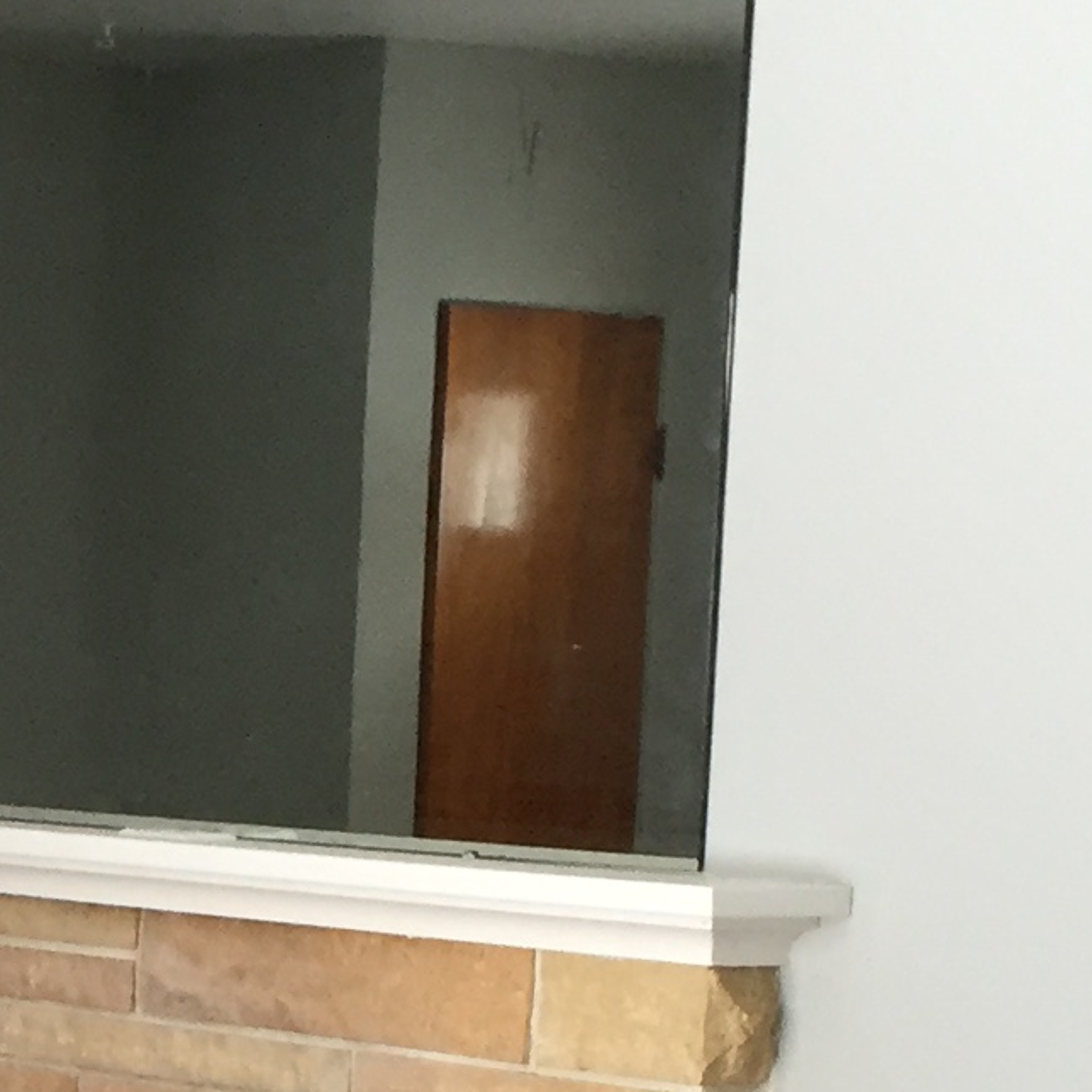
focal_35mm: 130
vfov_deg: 13.1
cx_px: -300
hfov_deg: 13.0
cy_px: 1329
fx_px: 4640
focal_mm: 4.15
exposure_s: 1/30
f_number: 2.2
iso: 40
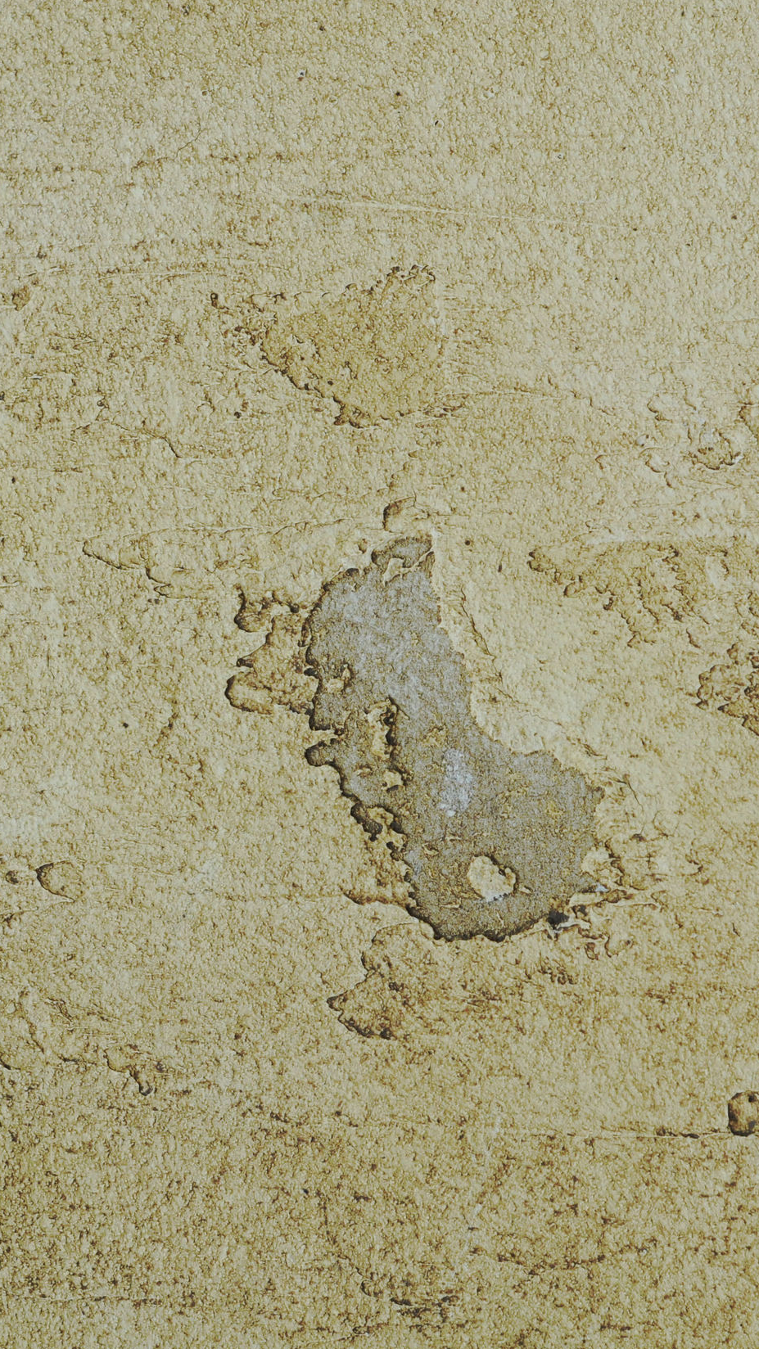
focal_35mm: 119
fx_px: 4258
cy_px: 678
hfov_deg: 10.2
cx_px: 497
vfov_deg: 18.0
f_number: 4.5
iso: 500
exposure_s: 1/320
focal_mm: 50
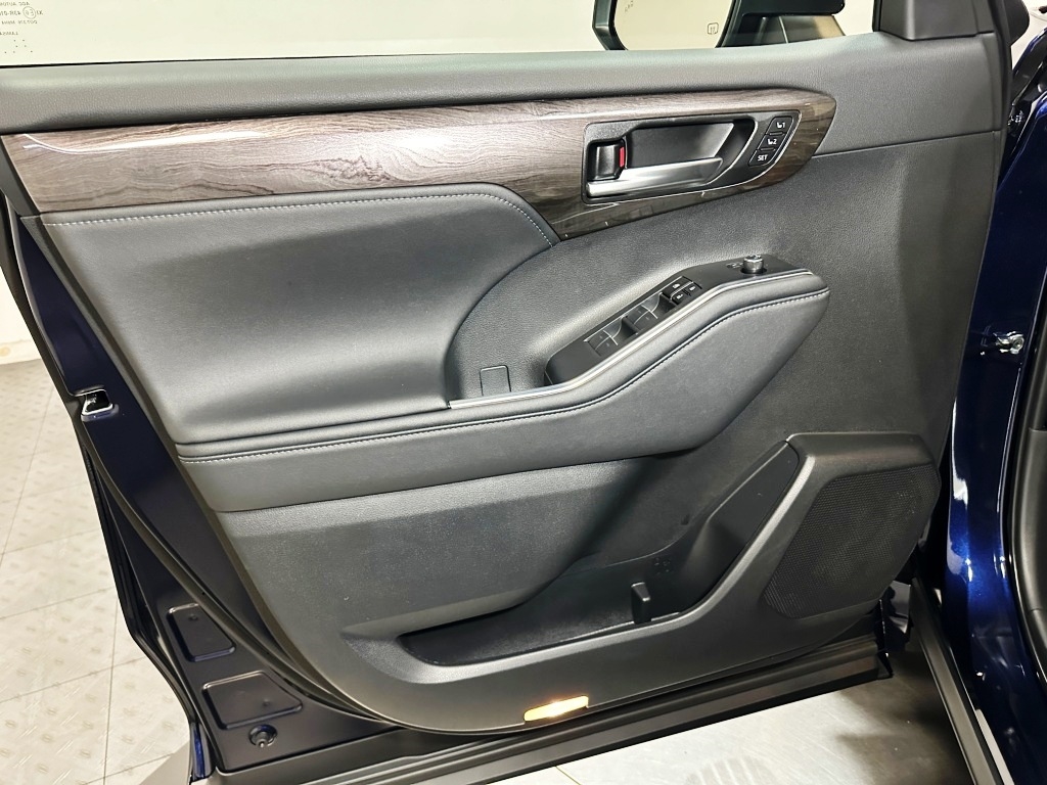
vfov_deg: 56.8
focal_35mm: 24
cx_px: 524
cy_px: 392
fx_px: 726
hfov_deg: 71.6
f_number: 1.78
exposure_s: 1/40
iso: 800
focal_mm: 6.86
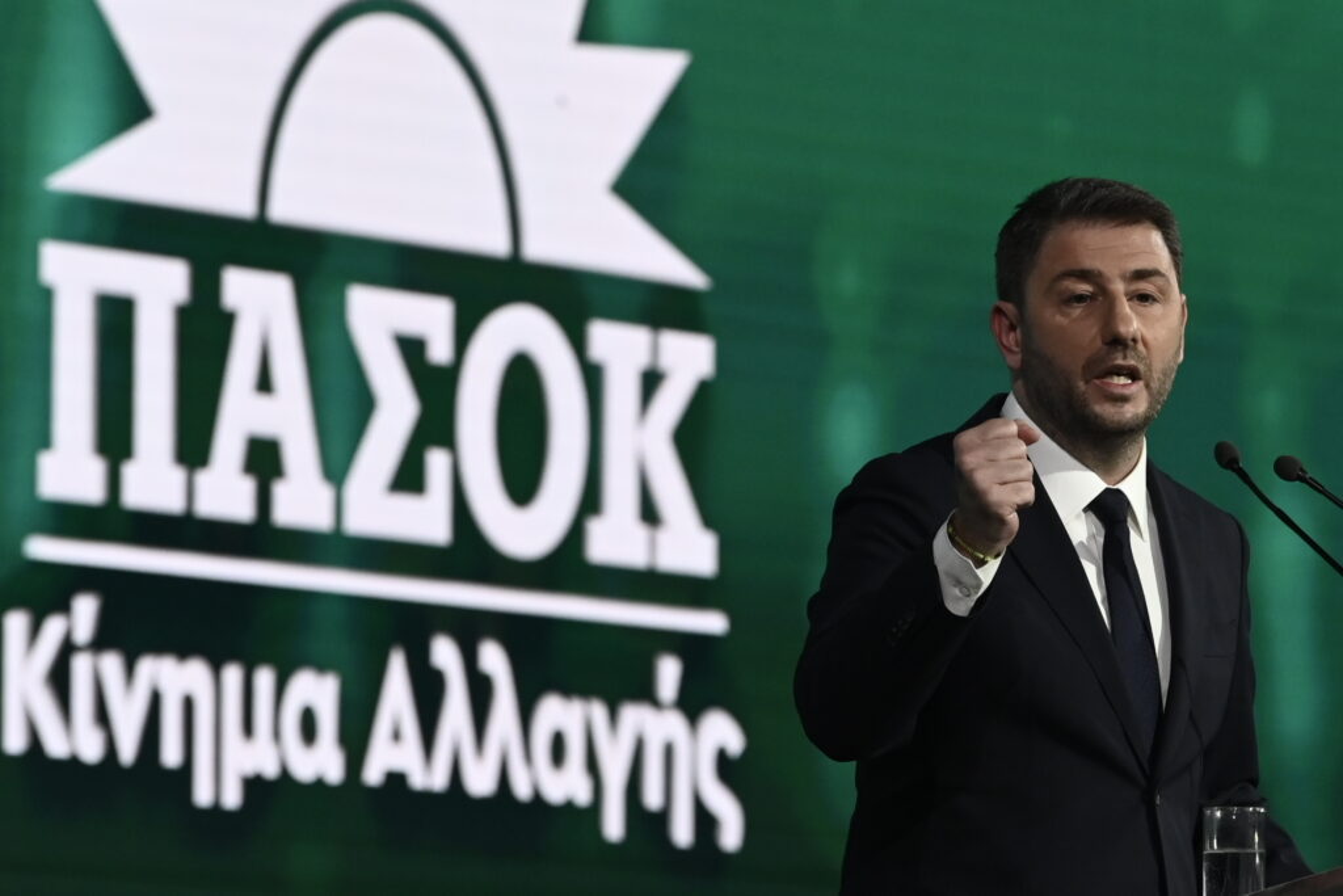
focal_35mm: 232
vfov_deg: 5.9
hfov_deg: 8.9
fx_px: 8656
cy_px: 448
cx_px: 672
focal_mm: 155
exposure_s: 1/500
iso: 2000
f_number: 5
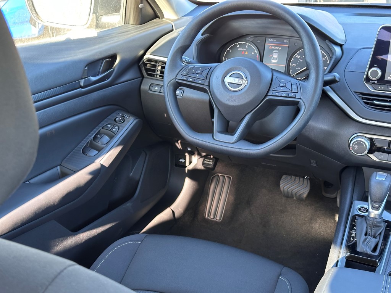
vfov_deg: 30.3
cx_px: 196
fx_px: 542
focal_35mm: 48
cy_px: 146
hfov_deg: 39.7
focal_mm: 6.86
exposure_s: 1/60
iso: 160
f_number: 1.78
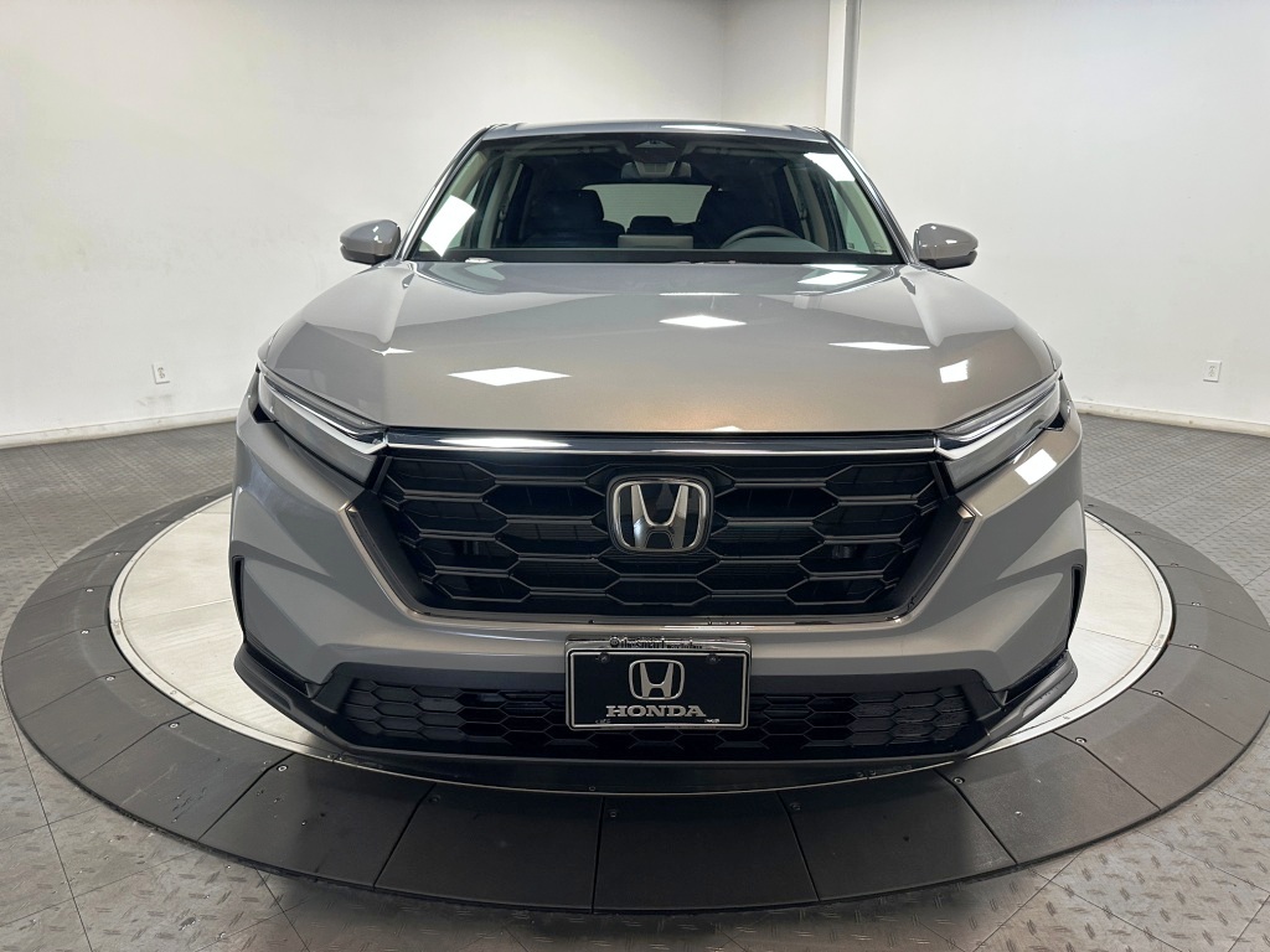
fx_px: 881
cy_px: 476
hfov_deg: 71.6
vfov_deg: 56.8
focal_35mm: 24
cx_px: 635
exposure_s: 1/60
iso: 320
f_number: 1.78
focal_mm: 6.86
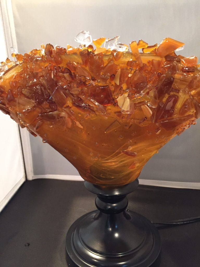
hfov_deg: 48.2
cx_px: 100
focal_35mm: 29
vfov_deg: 61.7
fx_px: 223
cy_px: 134
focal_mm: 4.15
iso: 250
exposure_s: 1/17
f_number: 2.2
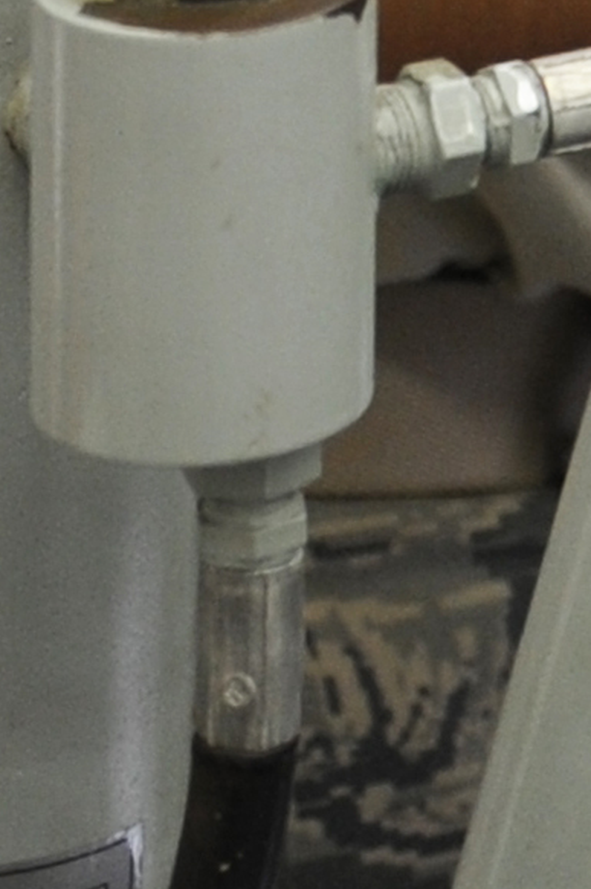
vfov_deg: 6.9
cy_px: -1398
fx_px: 6857
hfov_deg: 4.6
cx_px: 2127
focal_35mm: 278
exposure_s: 1/160
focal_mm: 38
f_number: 2.8
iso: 800
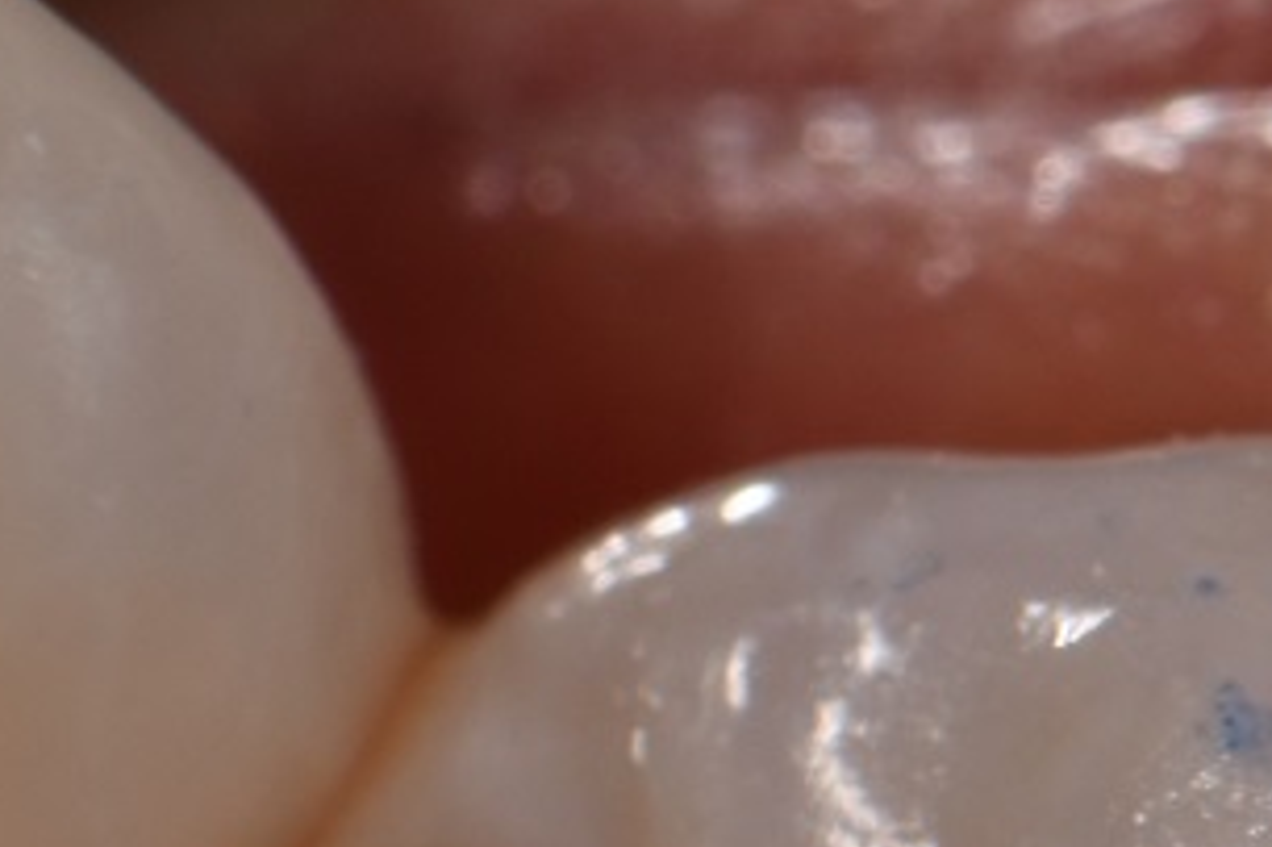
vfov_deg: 2.0
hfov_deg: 3.0
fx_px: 24578
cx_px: -780
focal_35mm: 696
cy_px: 1026
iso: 200
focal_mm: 105
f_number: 32
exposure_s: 1/160
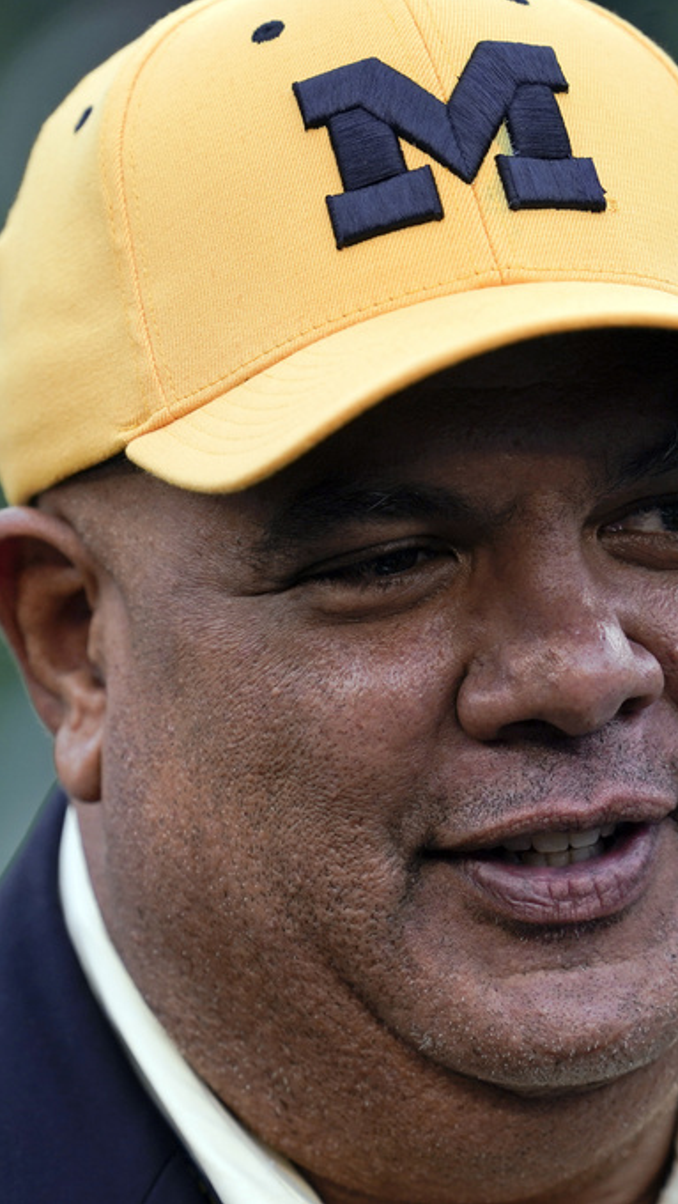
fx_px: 28193
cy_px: 601
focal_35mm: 883
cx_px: 382
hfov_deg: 1.4
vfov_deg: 2.4
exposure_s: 1/1000
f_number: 4
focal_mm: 560
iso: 800
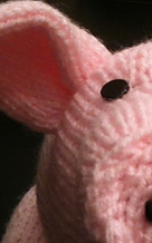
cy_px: 149
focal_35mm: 85
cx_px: 163
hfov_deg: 15.0
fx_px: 564
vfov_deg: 24.3
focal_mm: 3.85
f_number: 2.8
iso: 125
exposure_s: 1/15
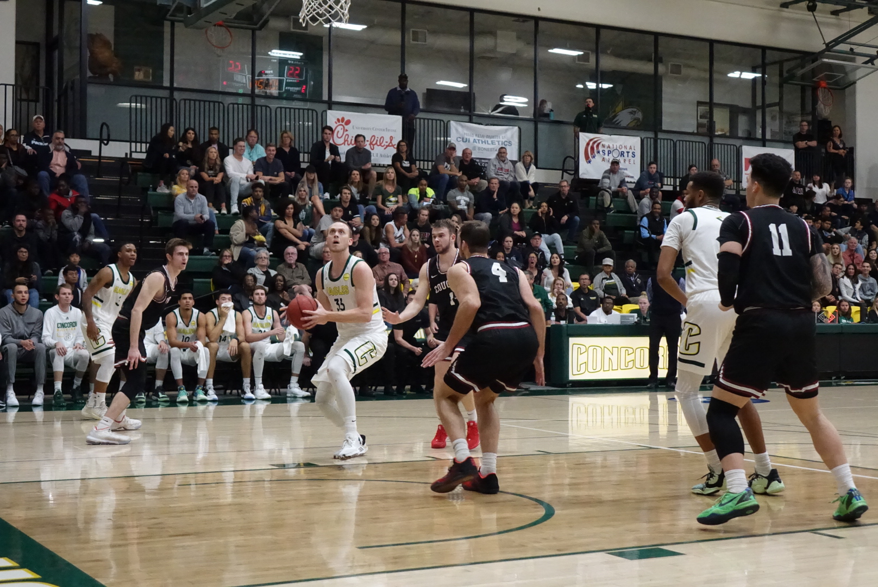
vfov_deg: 23.8
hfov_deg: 35.0
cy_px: 294
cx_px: 439
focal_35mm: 57
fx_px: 1391
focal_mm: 21.05
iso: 5000
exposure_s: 1/1000
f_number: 2.8
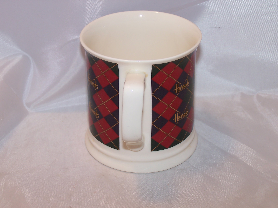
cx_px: 139
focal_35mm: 67
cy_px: 104
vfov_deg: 21.9
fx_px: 538
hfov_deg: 29.0
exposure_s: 1/60
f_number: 3.2
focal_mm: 11.1
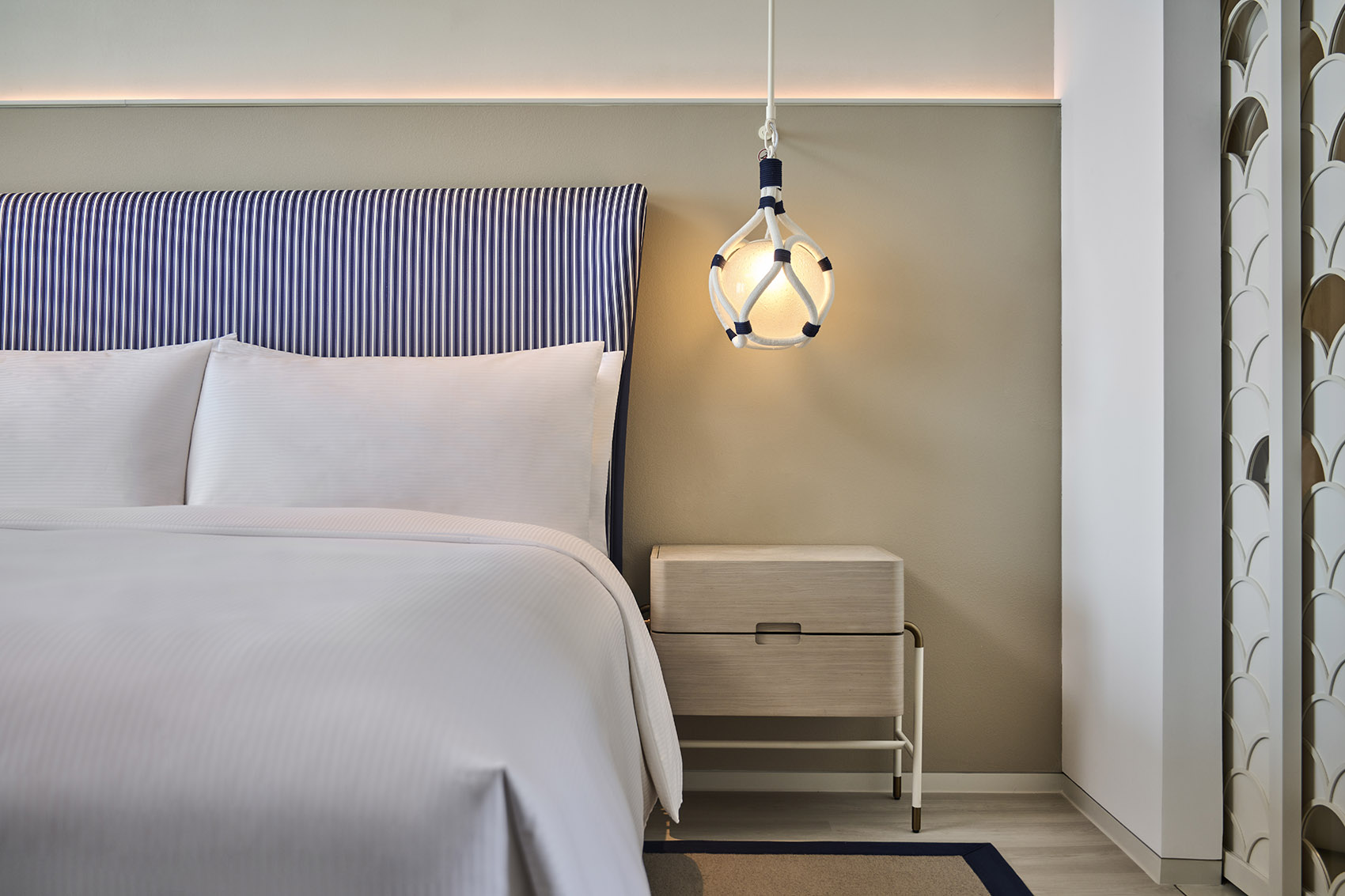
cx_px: 672
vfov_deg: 38.9
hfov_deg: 55.8
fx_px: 1270
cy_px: 448
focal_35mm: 34
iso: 100
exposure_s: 1/60
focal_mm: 34
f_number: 4
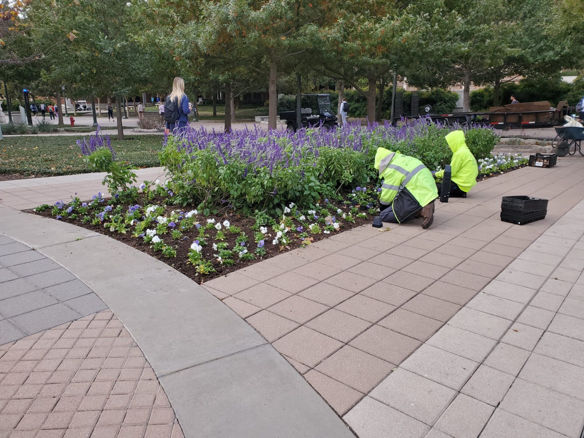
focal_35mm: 26
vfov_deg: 53.1
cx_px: 292
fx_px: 439
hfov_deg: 67.3
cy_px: 219
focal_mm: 4.3
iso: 50
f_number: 2.4
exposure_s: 1/283
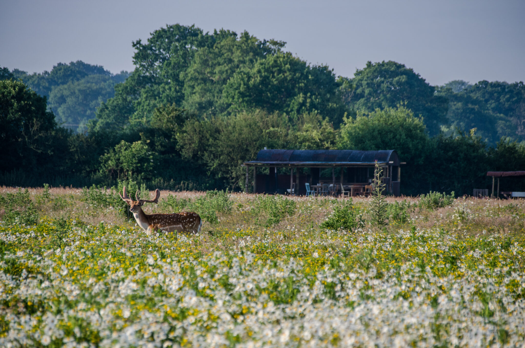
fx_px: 4365
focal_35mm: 300
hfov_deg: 6.9
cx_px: 262
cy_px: 174
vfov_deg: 4.6
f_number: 6.3
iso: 200
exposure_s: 1/500
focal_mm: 200
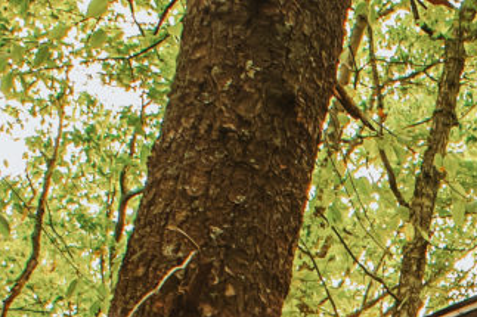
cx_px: 707
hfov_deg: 15.0
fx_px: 1682
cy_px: 760
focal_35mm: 127
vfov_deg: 9.6
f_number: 4.5
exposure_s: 1/400
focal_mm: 20
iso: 1000
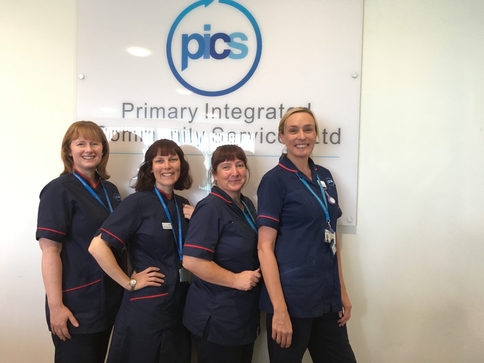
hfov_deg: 61.7
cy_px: 182
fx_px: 405
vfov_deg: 48.2
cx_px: 242
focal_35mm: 29
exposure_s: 1/33
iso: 125
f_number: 2.2
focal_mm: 4.15
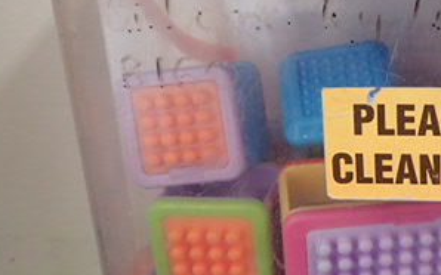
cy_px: 133
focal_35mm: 57
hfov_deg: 33.1
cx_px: 429
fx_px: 685
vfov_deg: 22.7
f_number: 2
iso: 200
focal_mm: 4.5
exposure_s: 1/50
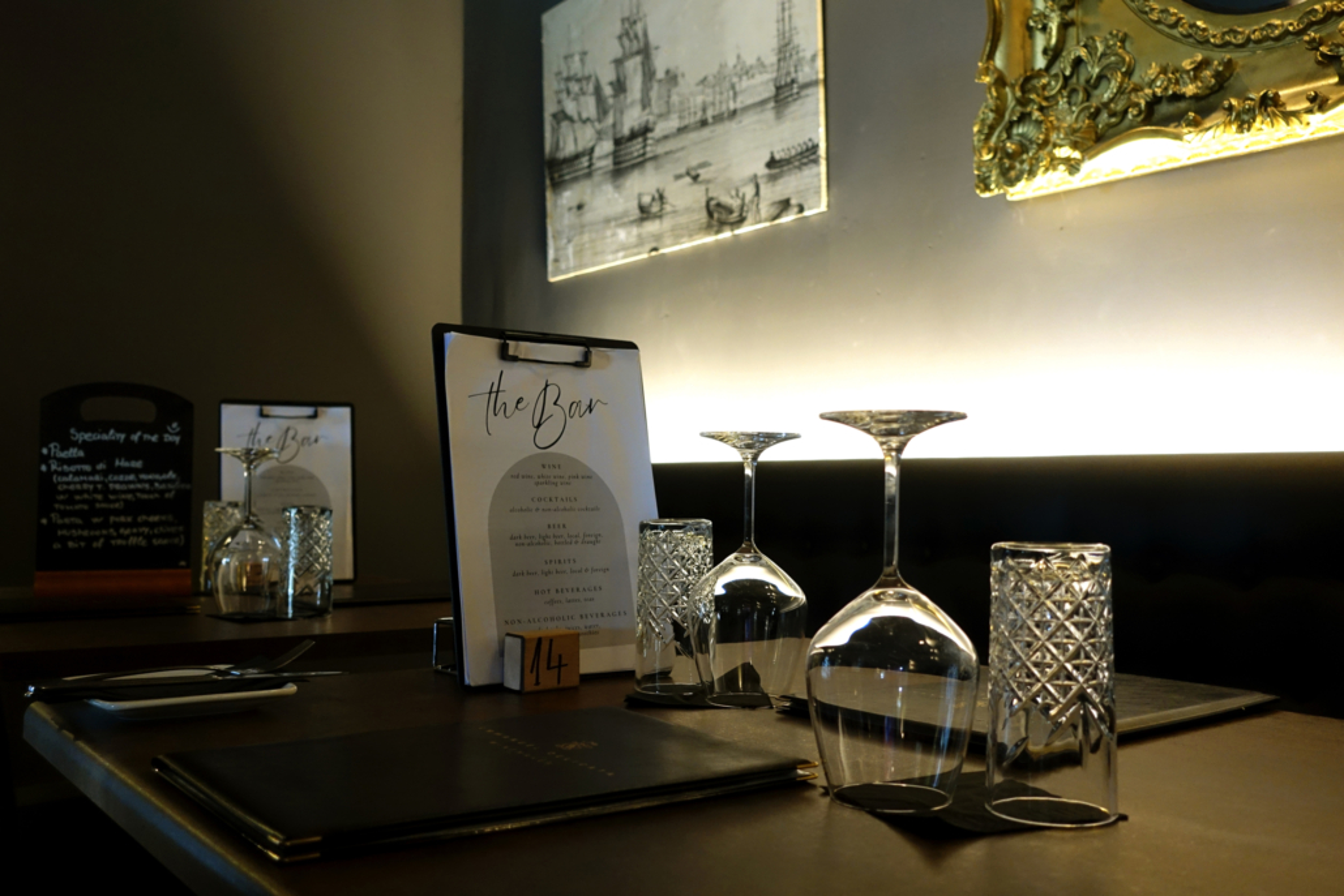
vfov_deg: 38.9
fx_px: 1269
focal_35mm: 34
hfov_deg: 55.8
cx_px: 672
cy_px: 448
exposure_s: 1/25
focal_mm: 12.48
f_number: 2.8
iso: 800
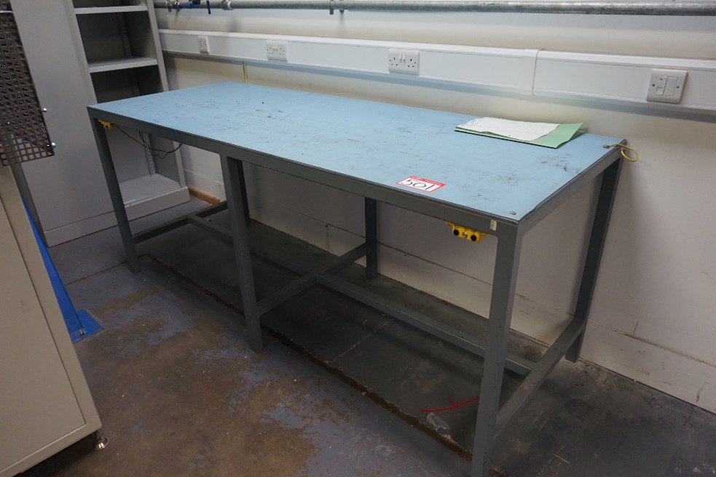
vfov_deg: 51.3
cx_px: 361
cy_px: 248
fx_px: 497
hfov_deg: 71.5
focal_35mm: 25
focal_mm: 16
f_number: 4
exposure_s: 1/160
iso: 1250
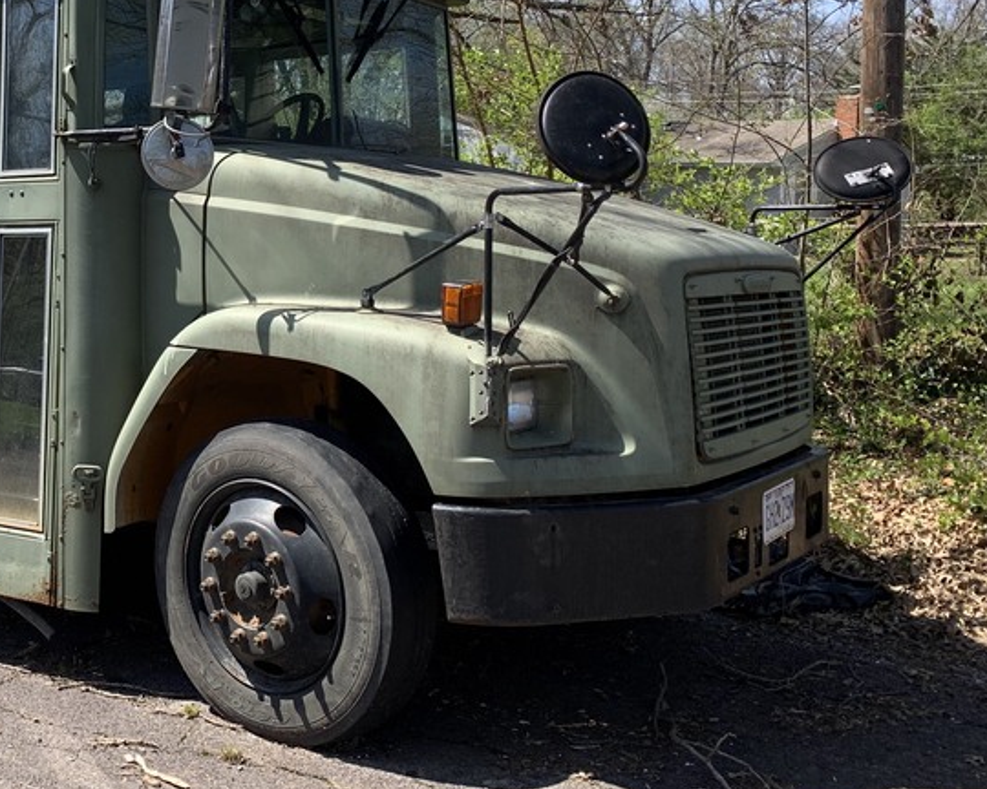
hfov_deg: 37.0
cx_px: 99
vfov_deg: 31.6
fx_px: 1373
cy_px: 210
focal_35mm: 47
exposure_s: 1/1387
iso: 25
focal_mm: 4.25
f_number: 1.8
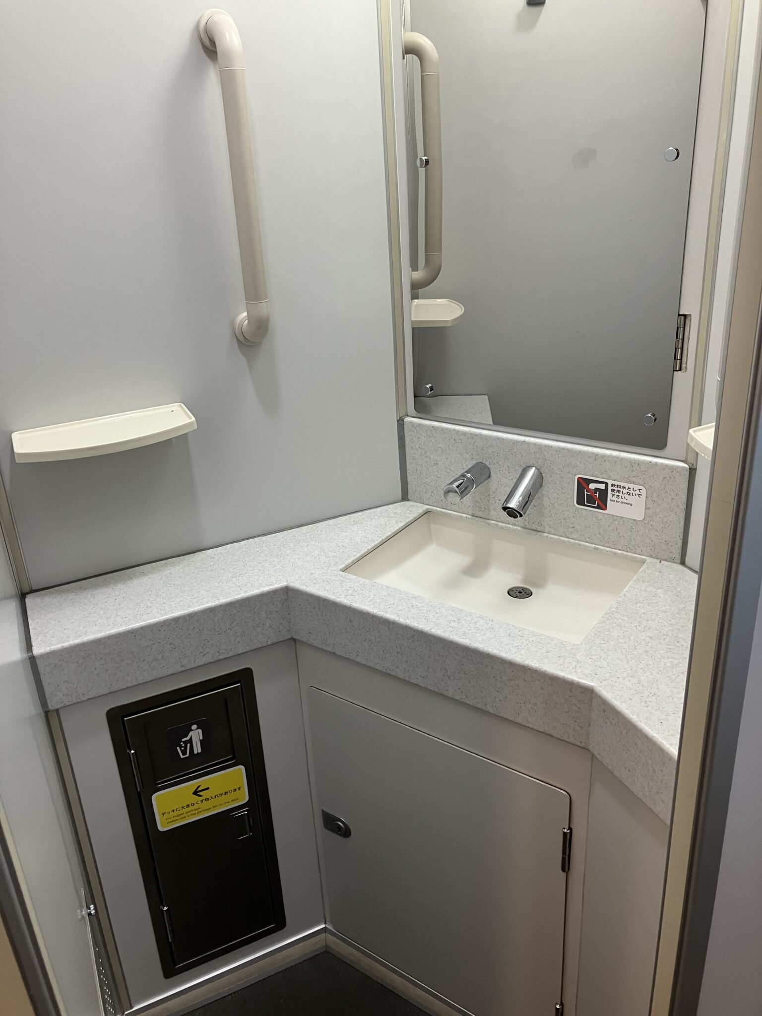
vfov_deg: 63.4
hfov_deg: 49.7
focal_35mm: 28
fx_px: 822
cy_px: 508
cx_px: 381
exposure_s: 1/60
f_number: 1.8
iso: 100
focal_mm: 3.99
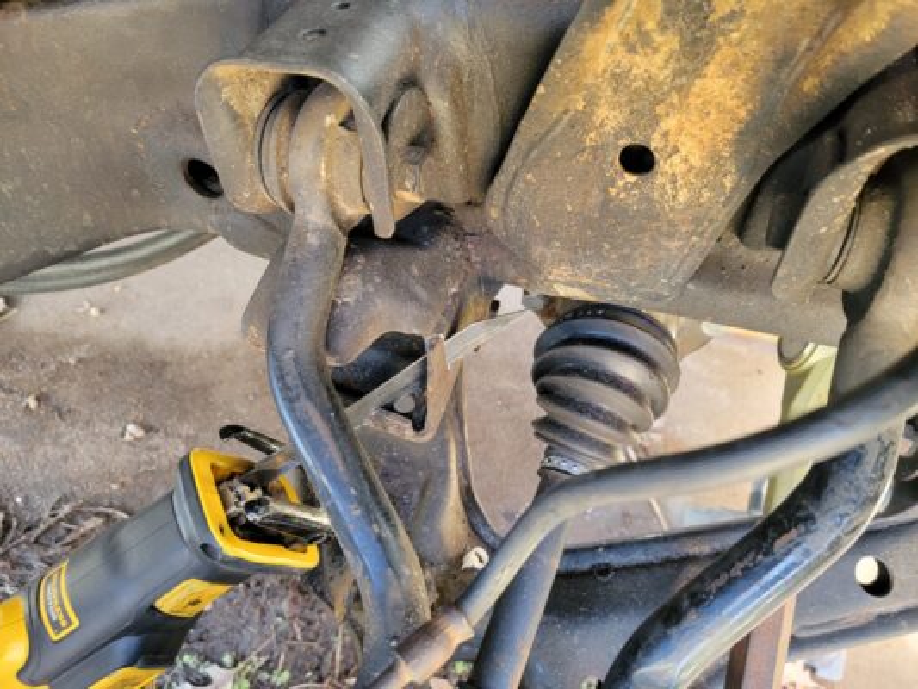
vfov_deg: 56.8
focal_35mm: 24
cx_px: 459
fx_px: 637
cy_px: 344
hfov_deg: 71.6
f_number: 1.8
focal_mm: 6.7
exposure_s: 1/39
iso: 250
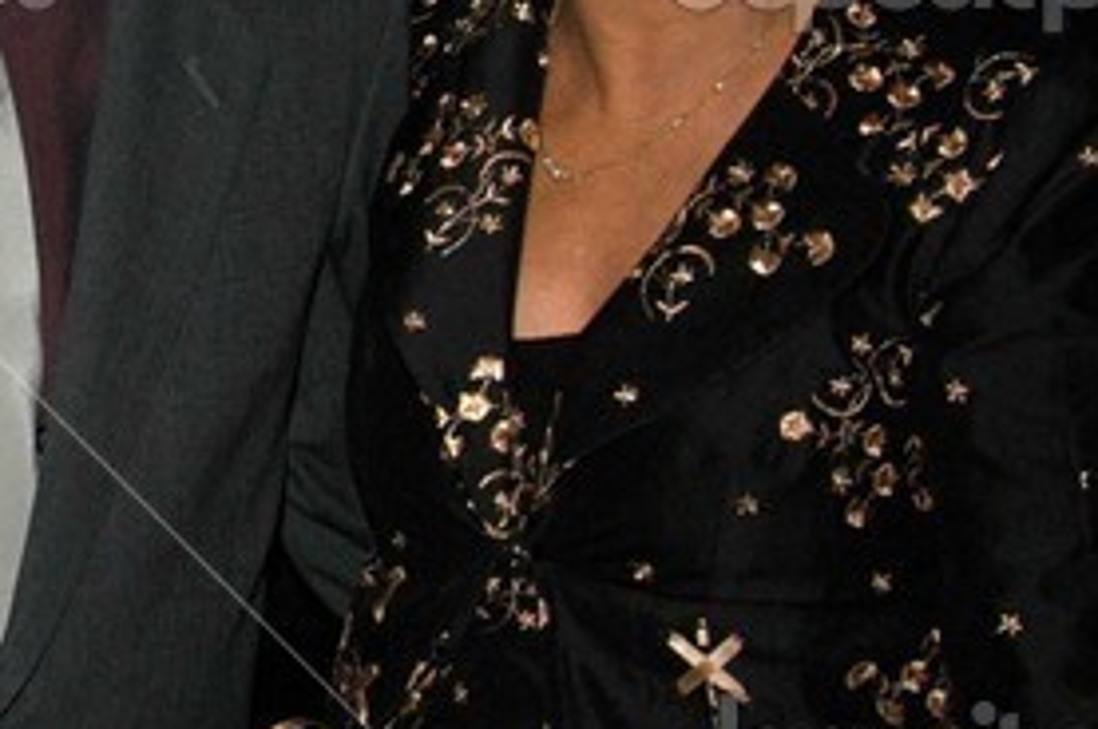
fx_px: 4052
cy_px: -32
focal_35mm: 133
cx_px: -390
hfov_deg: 14.7
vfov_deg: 10.2
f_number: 8
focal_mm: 24
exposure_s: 1/180
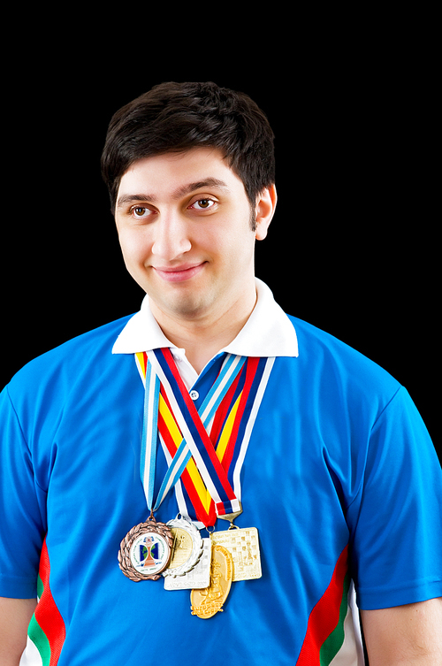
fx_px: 3739
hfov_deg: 6.8
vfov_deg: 10.2
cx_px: 221
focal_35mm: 202
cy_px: 333
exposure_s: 1/100
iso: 200
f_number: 16
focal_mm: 135
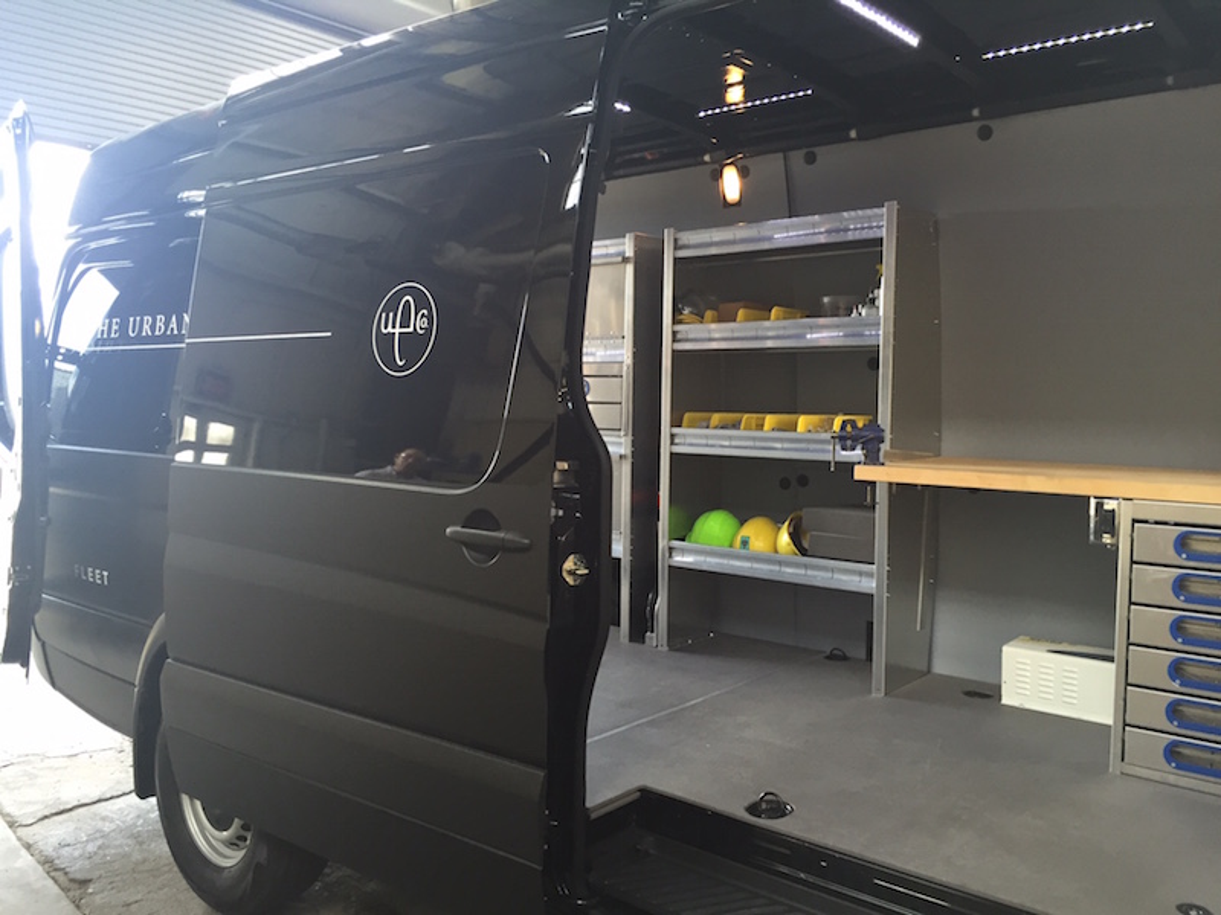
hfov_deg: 61.7
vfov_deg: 48.2
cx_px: 610
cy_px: 458
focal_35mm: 29
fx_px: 1023
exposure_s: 1/30
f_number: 2.2
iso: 64
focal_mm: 4.15
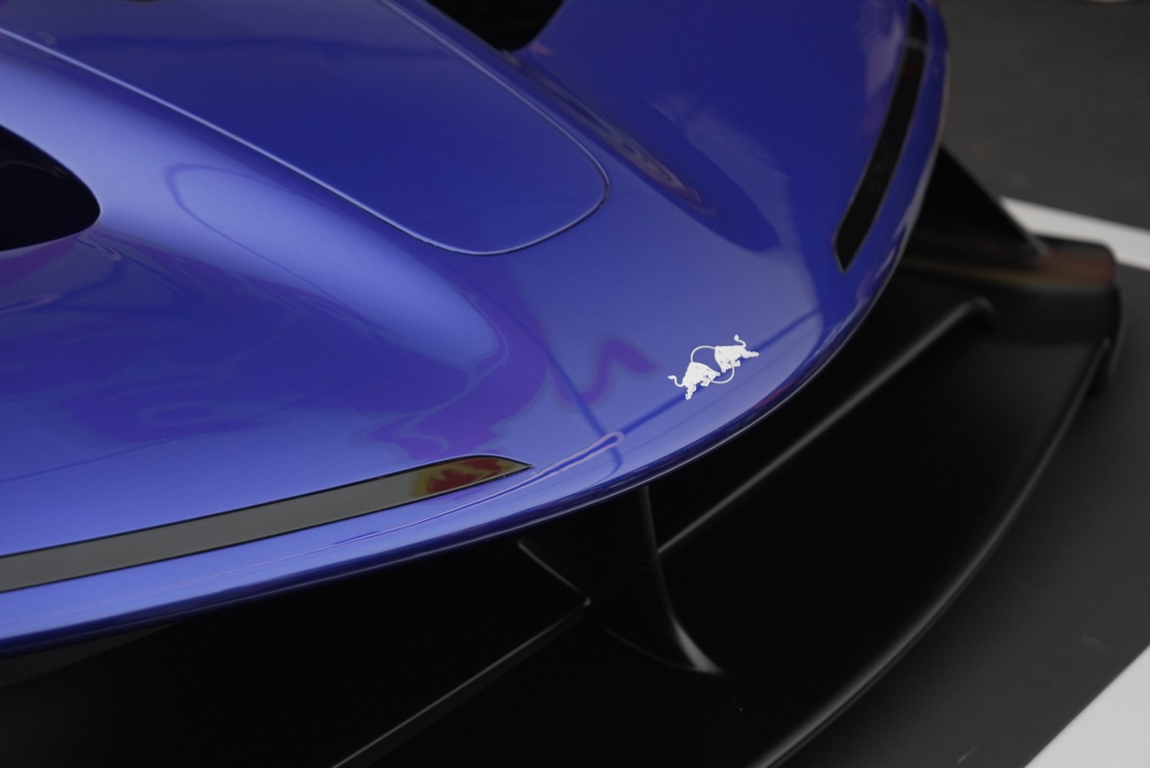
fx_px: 2237
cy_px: 384
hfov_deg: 28.8
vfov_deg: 19.5
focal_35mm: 70
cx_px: 575
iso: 2500
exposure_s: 1/50
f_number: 2.8
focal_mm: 70
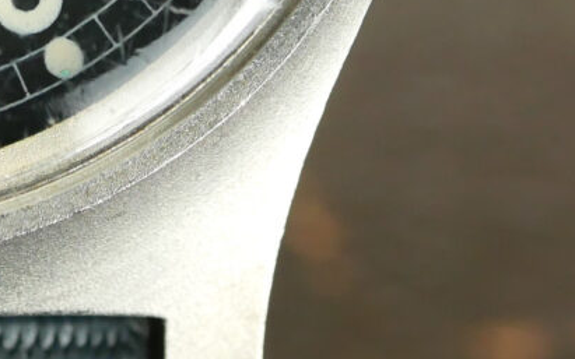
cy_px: -354
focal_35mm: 238
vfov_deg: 5.4
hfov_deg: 8.7
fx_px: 3730
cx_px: -118
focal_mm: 30
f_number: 4.5
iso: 800
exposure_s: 1/100
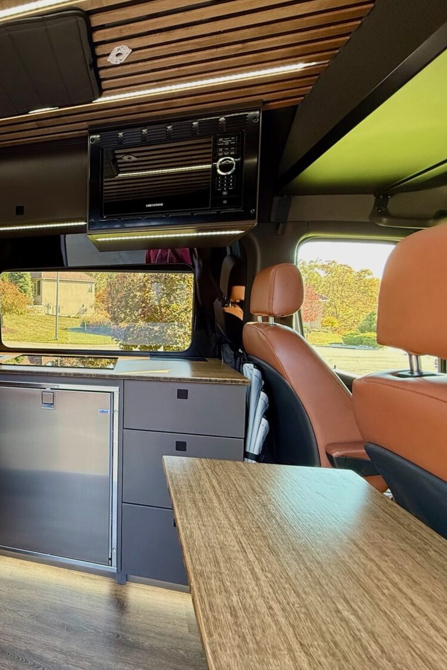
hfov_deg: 53.5
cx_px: 37
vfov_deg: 84.0
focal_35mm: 20
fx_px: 372
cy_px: 338
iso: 160
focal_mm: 2.22
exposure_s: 1/104
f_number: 2.2
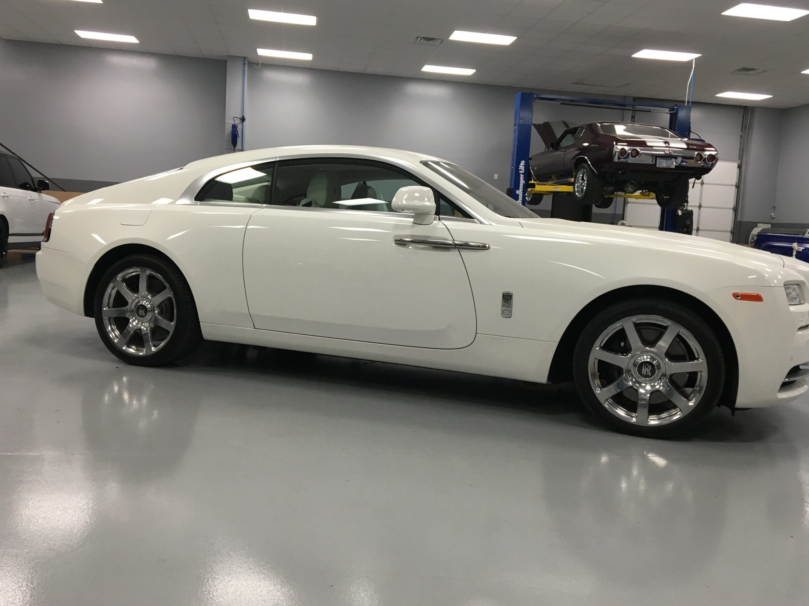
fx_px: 724
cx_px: 415
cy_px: 290
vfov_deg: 45.4
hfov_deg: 58.3
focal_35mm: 31
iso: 40
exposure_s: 1/30
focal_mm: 4.15
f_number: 2.2
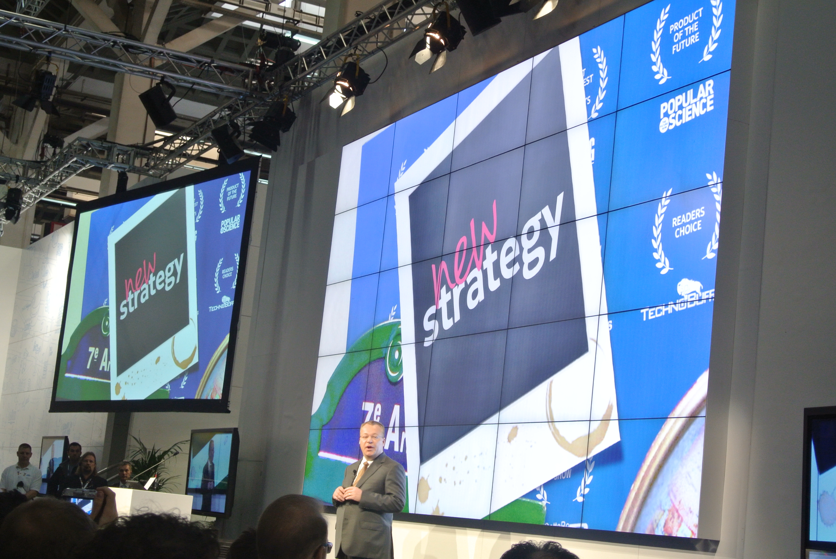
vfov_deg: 21.6
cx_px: 418
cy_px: 280
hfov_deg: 31.9
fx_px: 1465
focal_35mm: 63
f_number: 5
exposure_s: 1/30
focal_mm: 23.6
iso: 450
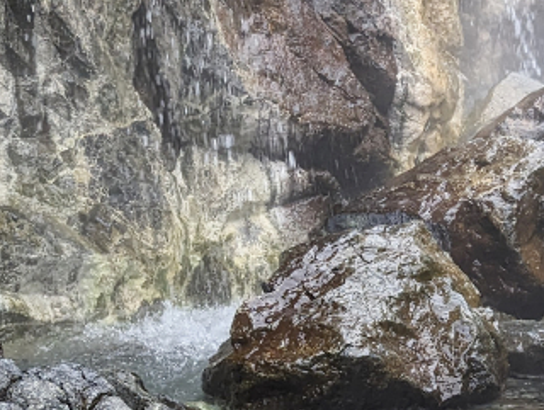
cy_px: 305
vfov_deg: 24.2
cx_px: 371
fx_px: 944
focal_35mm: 60
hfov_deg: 31.8
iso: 40
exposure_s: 1/200
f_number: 2.2
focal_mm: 2.4
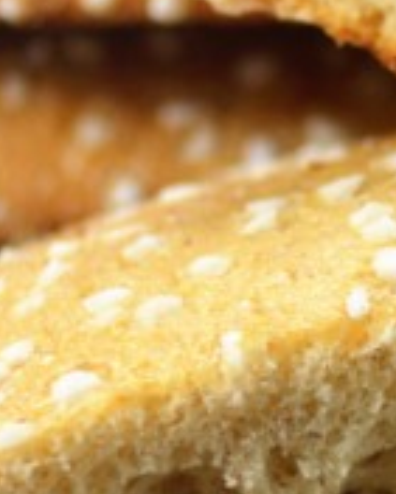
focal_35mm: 259
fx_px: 3791
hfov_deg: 5.8
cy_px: 230
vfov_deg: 7.5
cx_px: 838
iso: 200
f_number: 4.5
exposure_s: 1/25
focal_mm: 28
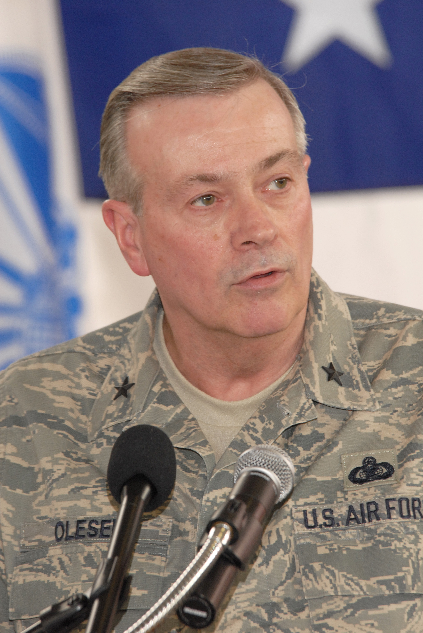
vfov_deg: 4.6
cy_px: 316
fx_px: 7908
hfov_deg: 3.1
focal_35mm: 450
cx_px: 212
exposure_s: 1/60
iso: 400
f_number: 5.6
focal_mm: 300
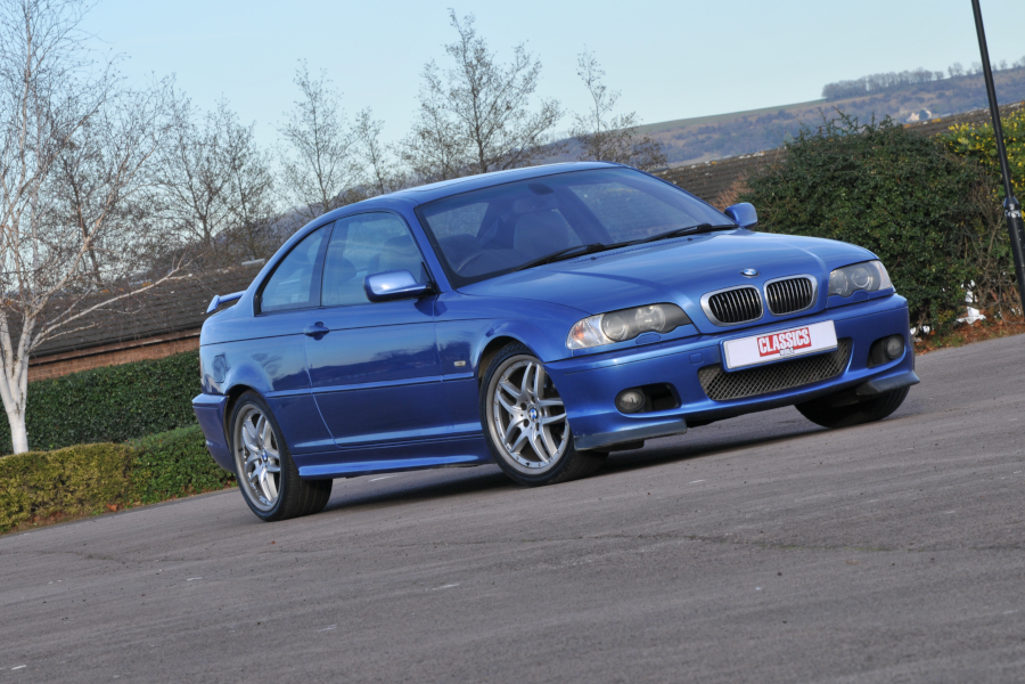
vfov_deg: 7.5
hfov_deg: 11.2
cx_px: 512
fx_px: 5210
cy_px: 342
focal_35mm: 183
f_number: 18
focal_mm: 122
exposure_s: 1/25
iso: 200
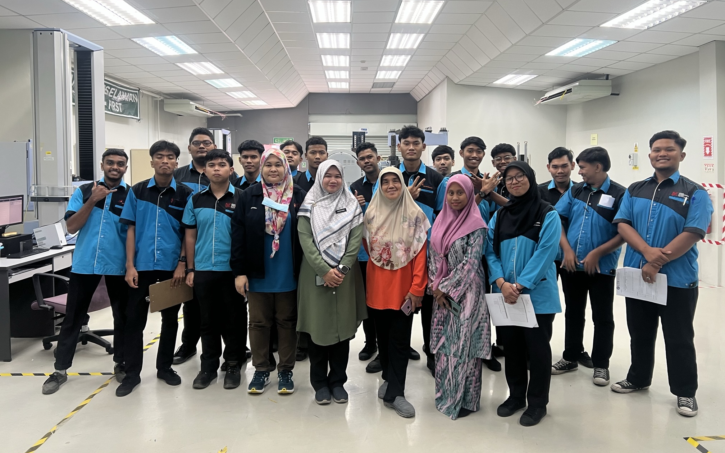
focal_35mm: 28
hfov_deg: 66.5
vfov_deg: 44.3
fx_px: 553
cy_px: 185
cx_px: 368
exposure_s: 1/50
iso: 64
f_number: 1.5
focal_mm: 5.7
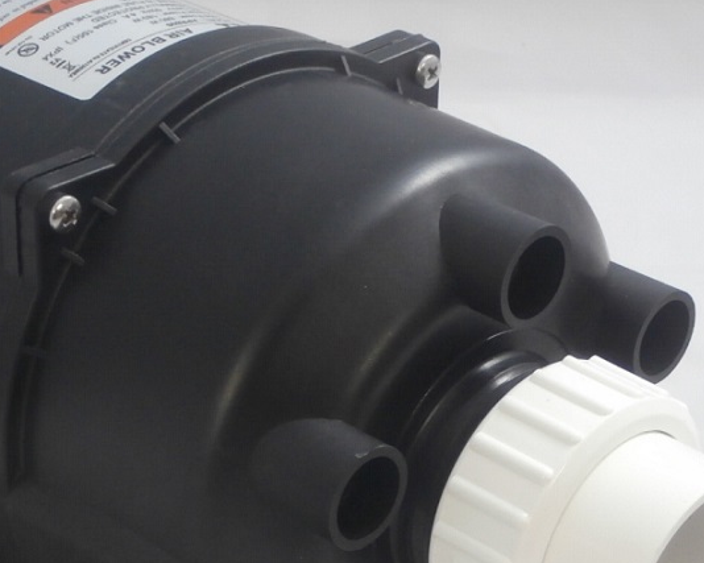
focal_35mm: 120
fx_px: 2500
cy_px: 443
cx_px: 249
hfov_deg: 16.0
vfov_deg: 12.8
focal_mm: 10.11
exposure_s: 1/5
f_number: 4.5
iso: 200
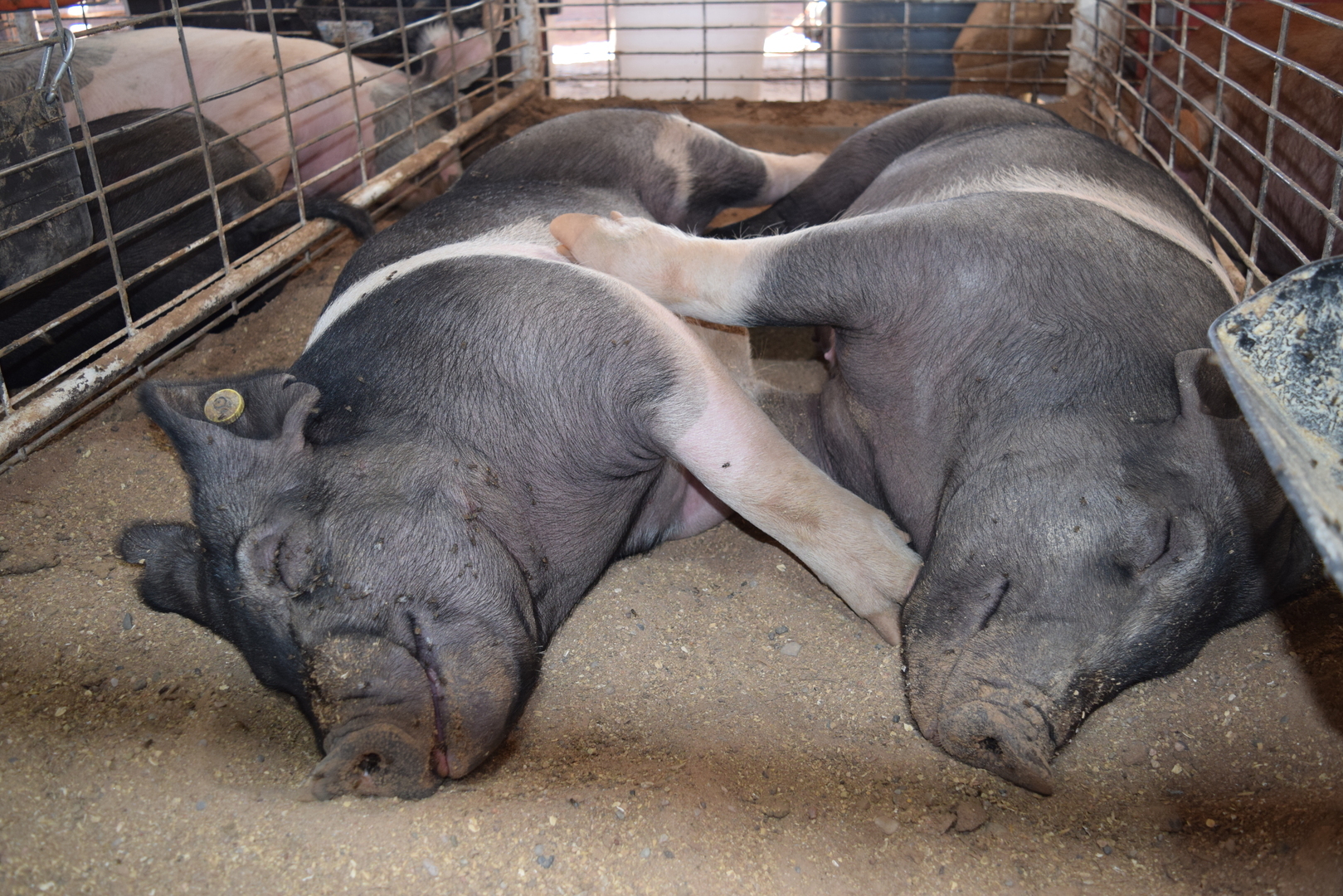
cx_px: 672
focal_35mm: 33
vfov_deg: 40.0
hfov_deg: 57.2
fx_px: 1231
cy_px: 448
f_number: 4.5
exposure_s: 1/80
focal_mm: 22
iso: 800
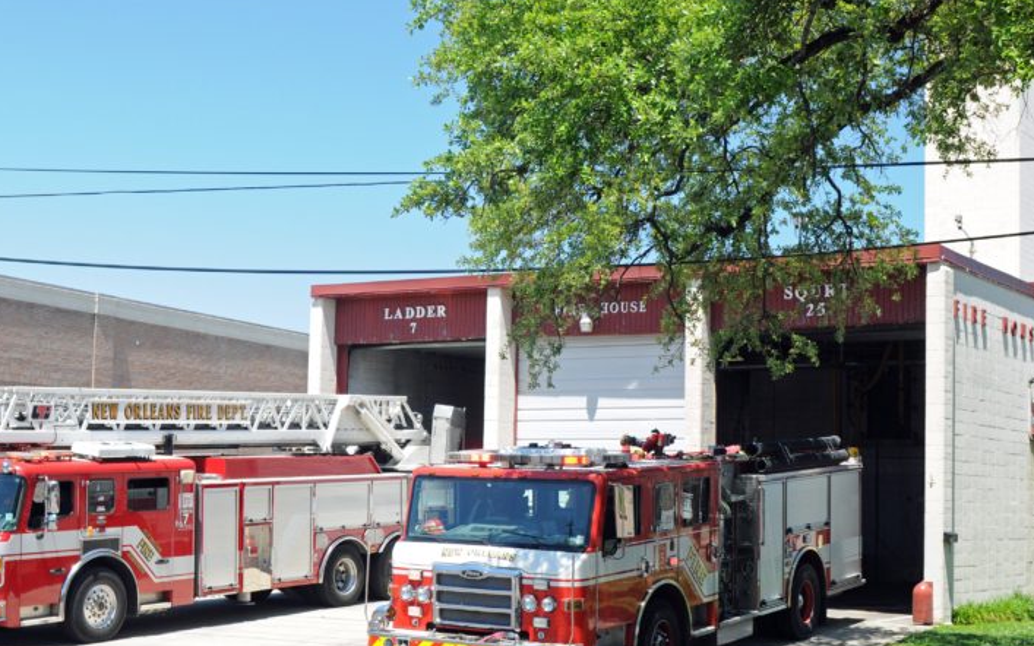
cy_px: 365
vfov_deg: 21.7
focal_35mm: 60
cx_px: 553
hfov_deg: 34.1
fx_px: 1684
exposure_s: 1/500
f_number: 4.5
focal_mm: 27
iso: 500
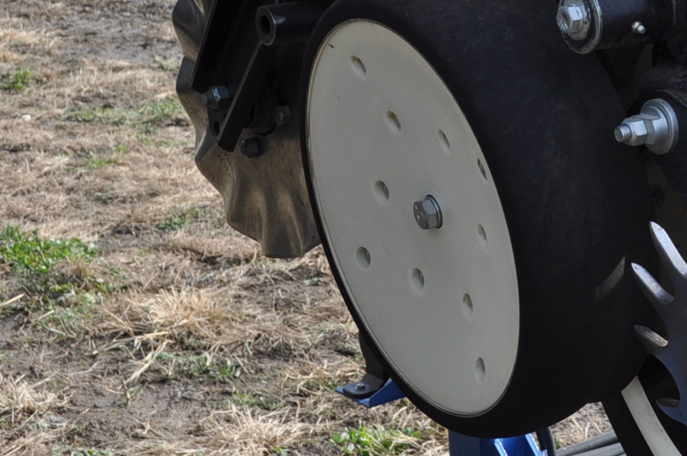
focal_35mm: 91
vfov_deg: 14.9
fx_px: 1734
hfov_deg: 21.2
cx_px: 764
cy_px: 139
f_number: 8
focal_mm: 24
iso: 200
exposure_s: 1/250
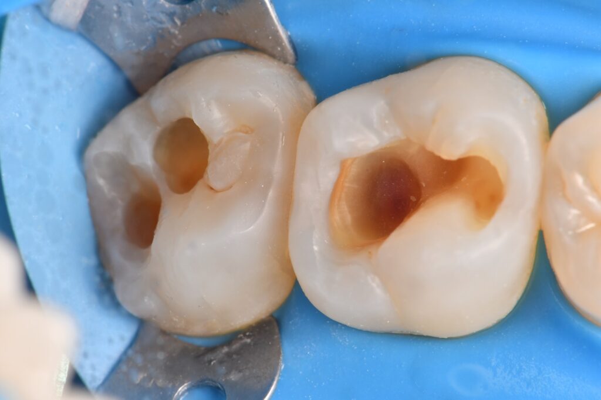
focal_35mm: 157
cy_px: 200
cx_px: 300
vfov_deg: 8.7
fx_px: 2620
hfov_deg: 13.1
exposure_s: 1/160
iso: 200
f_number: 32
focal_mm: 105
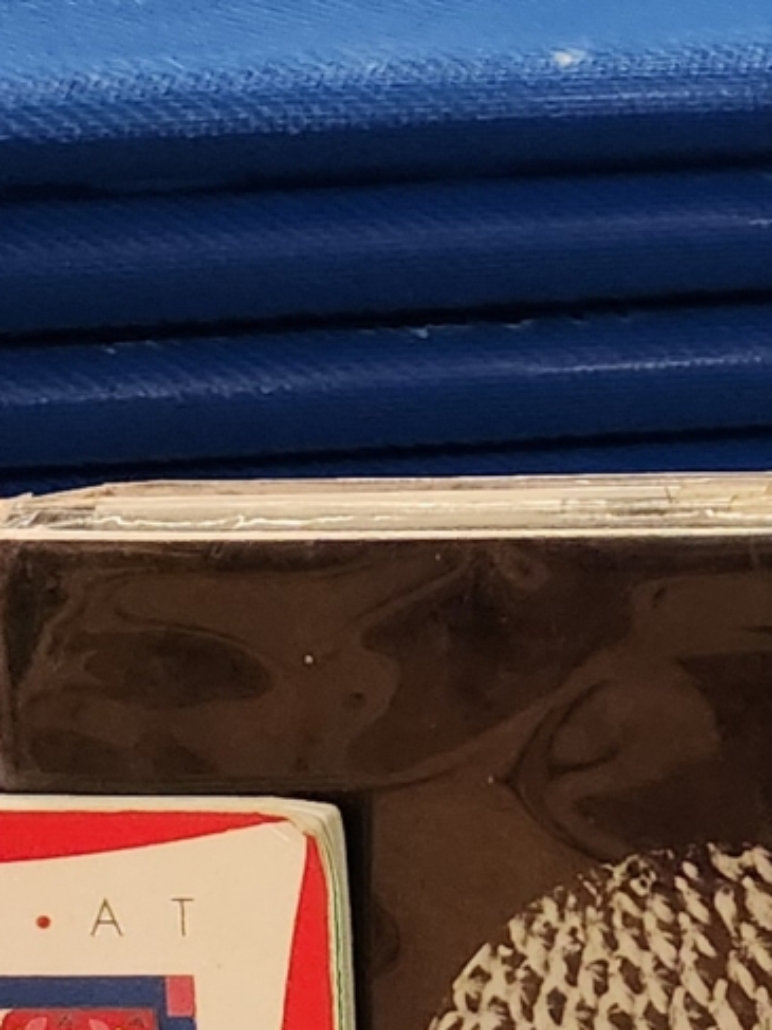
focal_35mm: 121
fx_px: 3600
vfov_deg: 14.9
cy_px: -613
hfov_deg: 9.4
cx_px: 2365
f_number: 1.8
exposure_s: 1/120
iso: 640
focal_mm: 5.4
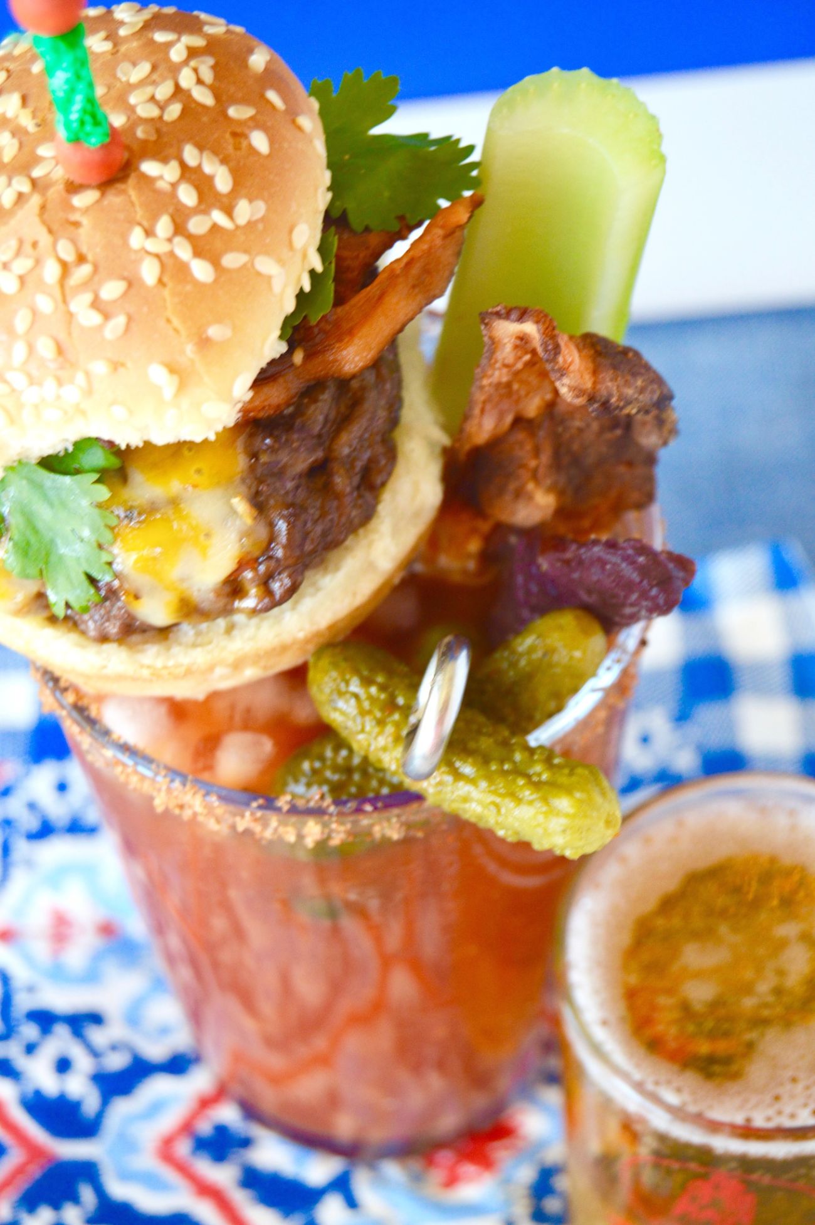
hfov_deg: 16.5
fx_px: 2806
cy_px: 612
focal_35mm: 82
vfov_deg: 24.6
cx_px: 408
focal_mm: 55
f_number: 5.6
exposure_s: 1/60
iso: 560
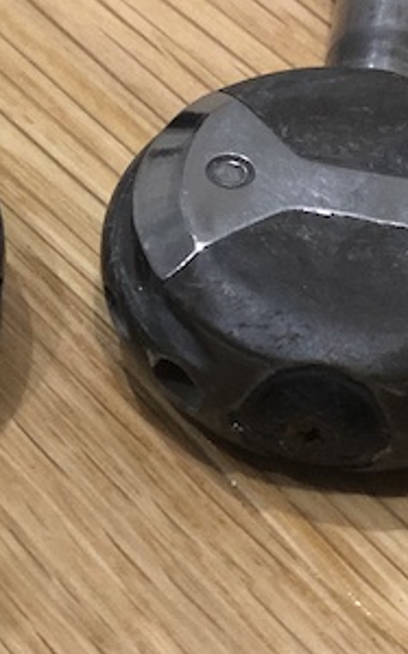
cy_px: 262
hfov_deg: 8.9
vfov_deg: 14.2
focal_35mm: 147
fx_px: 2620
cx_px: 22
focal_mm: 6
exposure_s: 1/17
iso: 160
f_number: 2.4
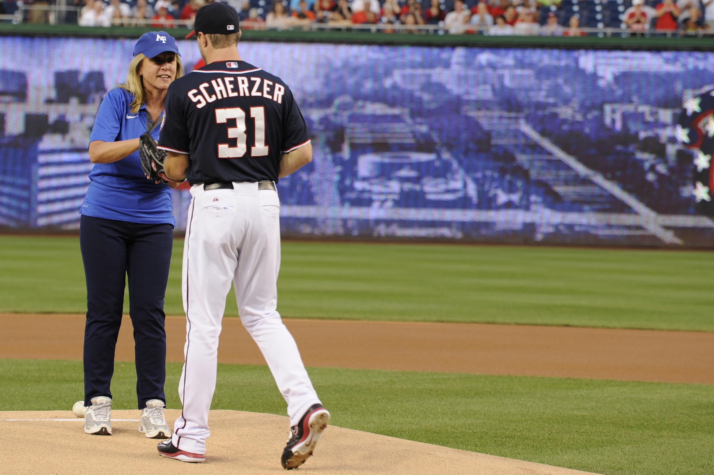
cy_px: 177
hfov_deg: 7.3
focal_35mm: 282
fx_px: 5590
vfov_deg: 4.9
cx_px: 315
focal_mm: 200
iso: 500
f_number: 7.1
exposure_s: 1/125
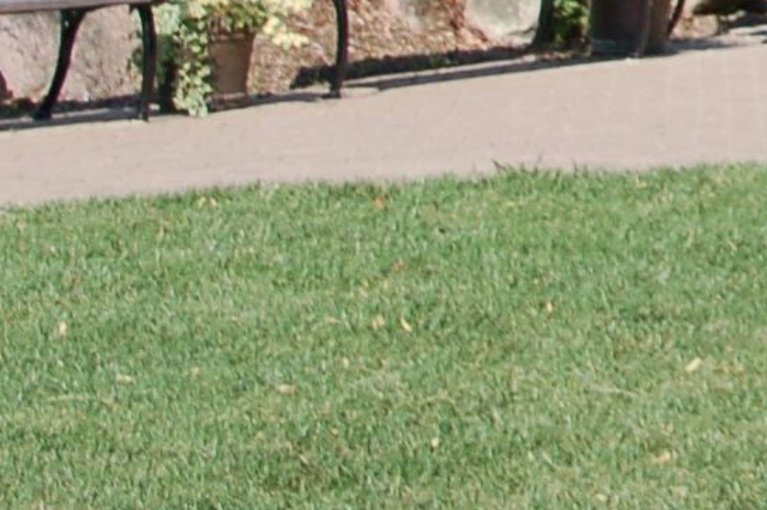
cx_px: 1496
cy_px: -766
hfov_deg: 8.7
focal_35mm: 224
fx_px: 4764
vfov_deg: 5.9
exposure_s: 1/320
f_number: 9
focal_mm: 27
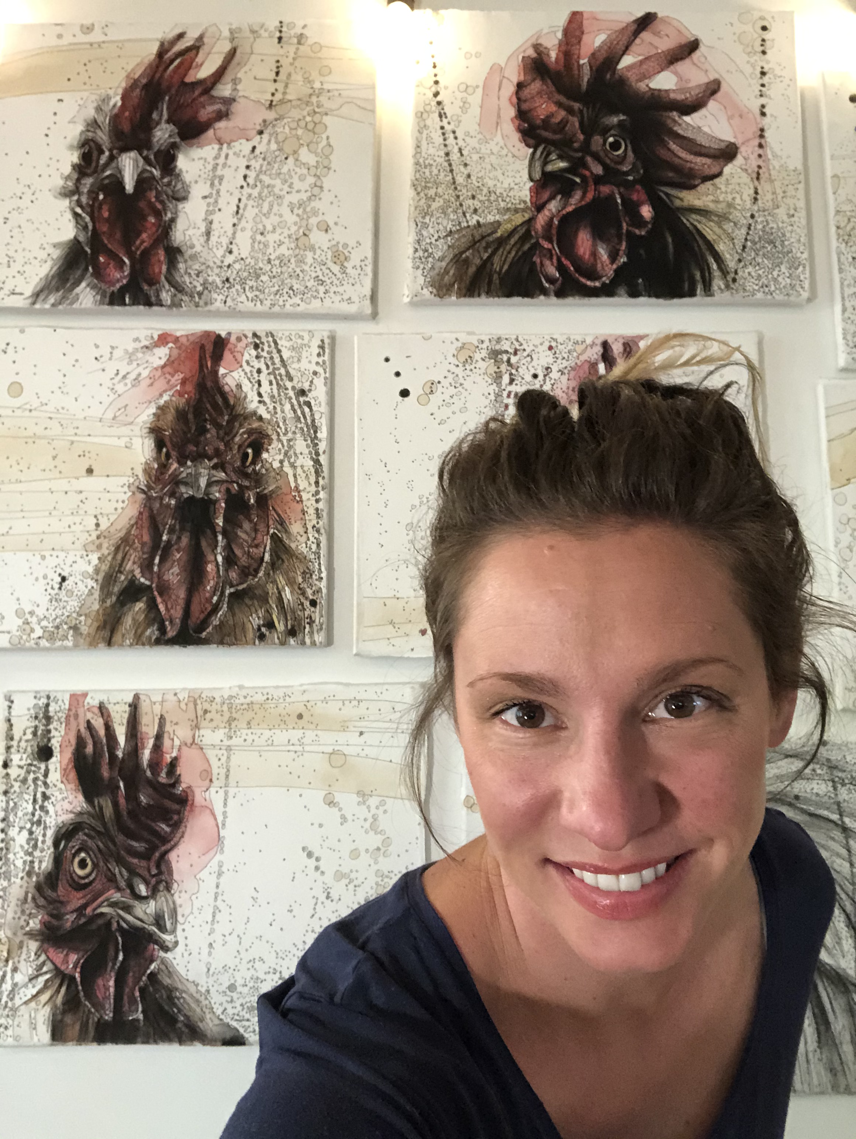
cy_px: 570
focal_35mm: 32
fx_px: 1054
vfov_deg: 56.8
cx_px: 428
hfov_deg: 44.2
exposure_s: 1/60
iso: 320
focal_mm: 2.87
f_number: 2.2
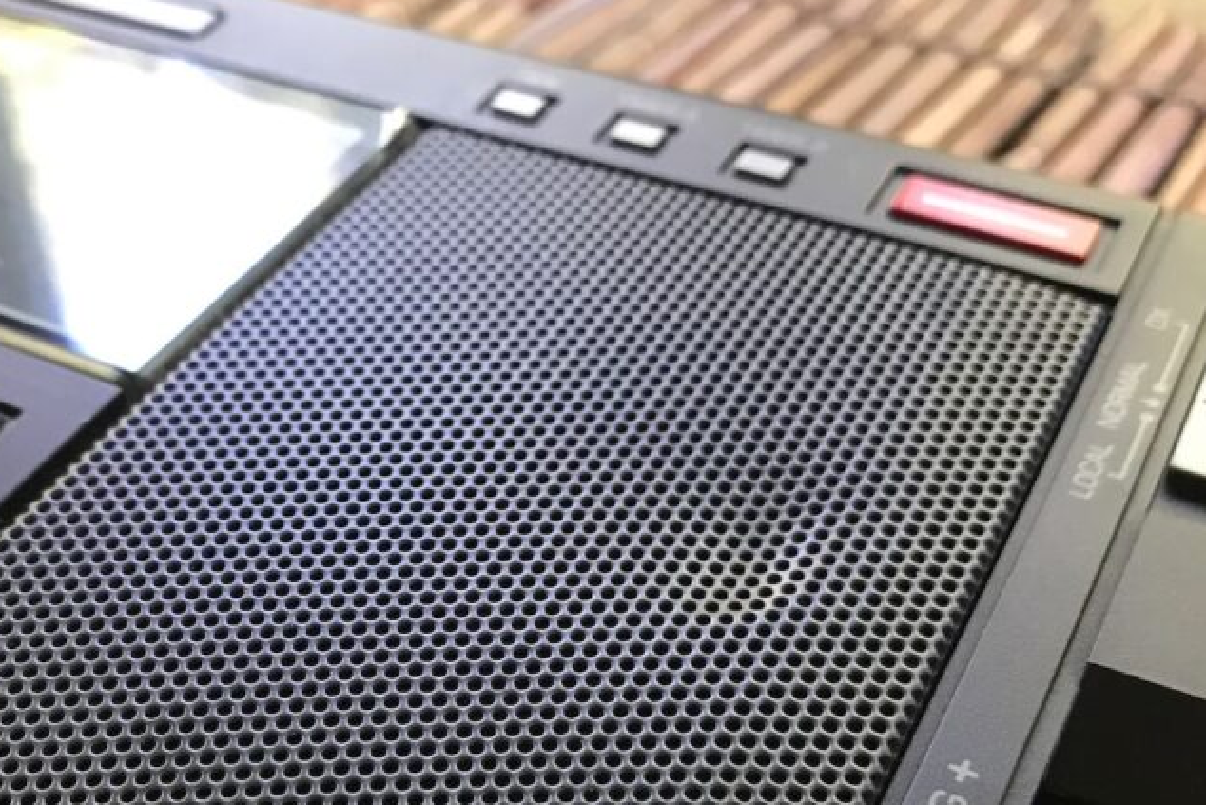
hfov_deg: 41.6
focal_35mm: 47
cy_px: 657
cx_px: 460
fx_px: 1575
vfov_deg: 28.0
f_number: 1.8
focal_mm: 3.99
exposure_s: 1/15
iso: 50
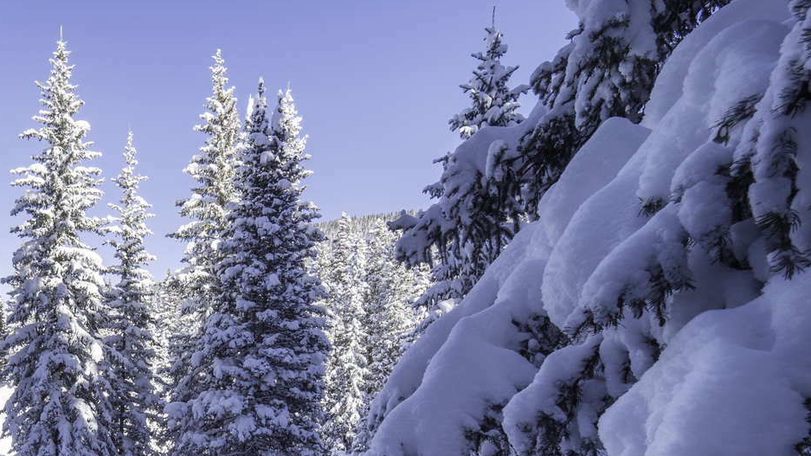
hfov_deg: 68.2
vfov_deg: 41.9
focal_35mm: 25
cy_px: 418
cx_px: 182
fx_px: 538
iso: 200
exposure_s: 1/250
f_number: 7.1
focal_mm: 7
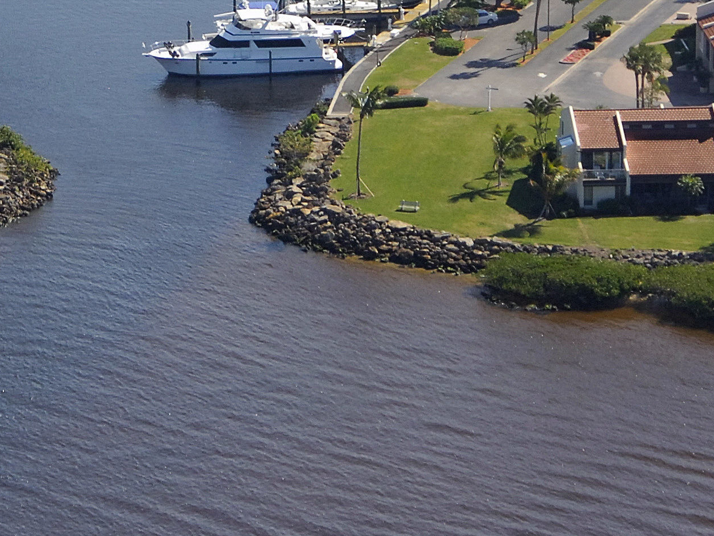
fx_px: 5562
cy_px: -23
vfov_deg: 5.5
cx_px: -121
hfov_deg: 7.3
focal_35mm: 270
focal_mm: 55
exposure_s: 1/1000
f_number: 6.7
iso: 400
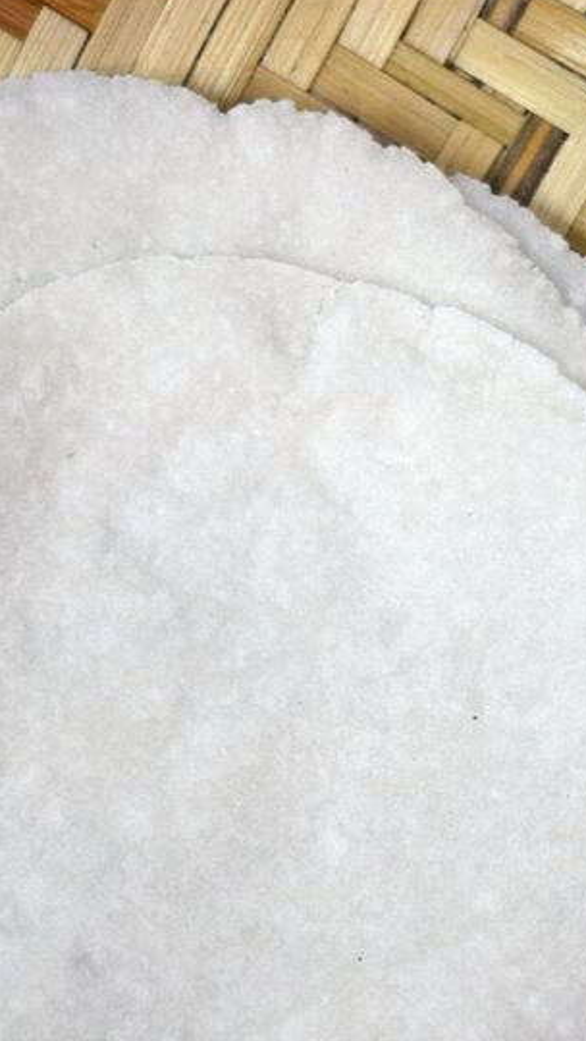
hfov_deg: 10.1
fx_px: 3313
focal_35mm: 120
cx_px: 403
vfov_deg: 17.8
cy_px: 741
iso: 400
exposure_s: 1/60
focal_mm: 50
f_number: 2.2
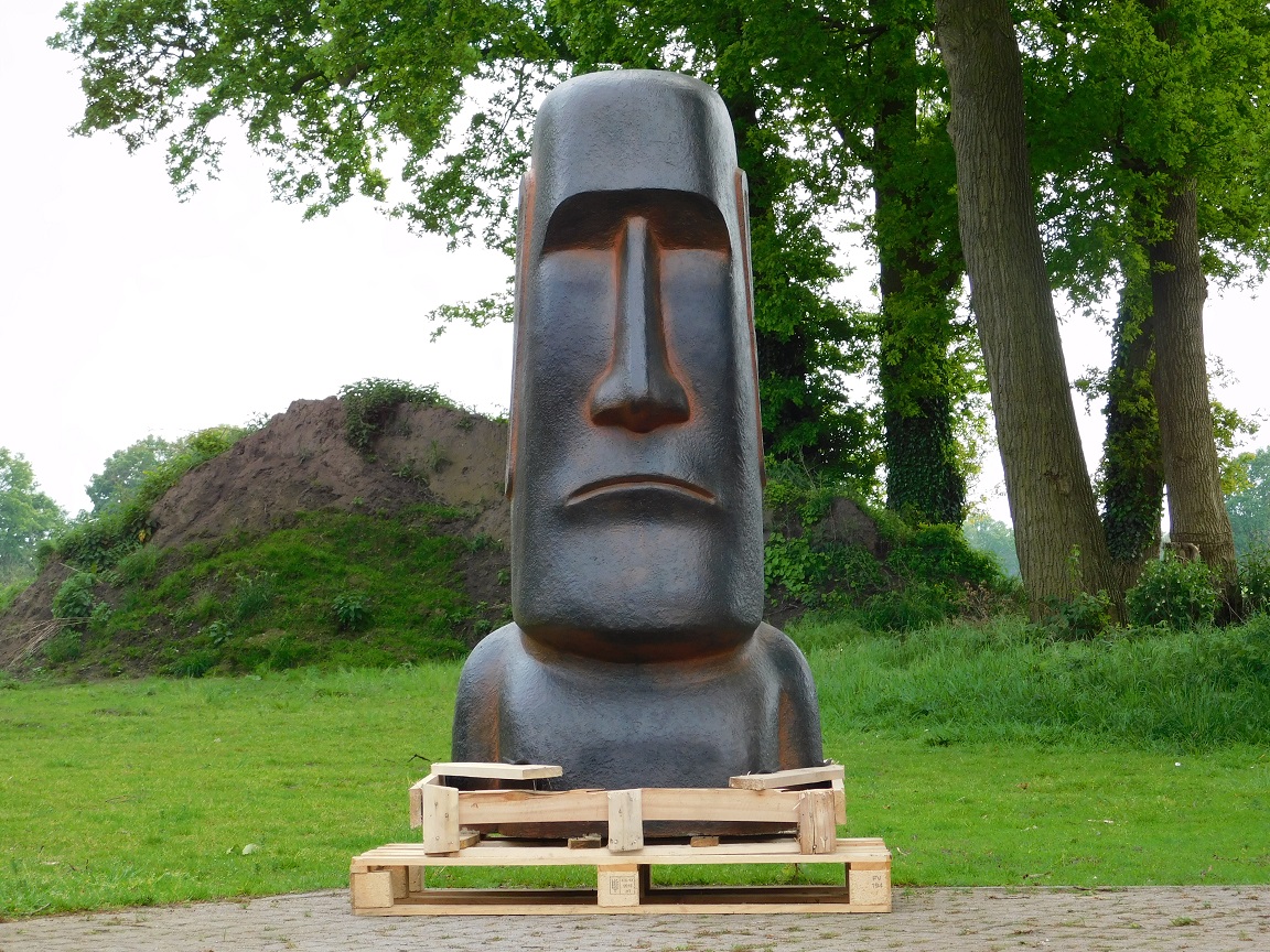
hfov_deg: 19.8
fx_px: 3632
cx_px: 635
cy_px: 476
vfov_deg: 14.9
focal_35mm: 99
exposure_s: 1/160
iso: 125
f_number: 4.6
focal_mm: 17.6
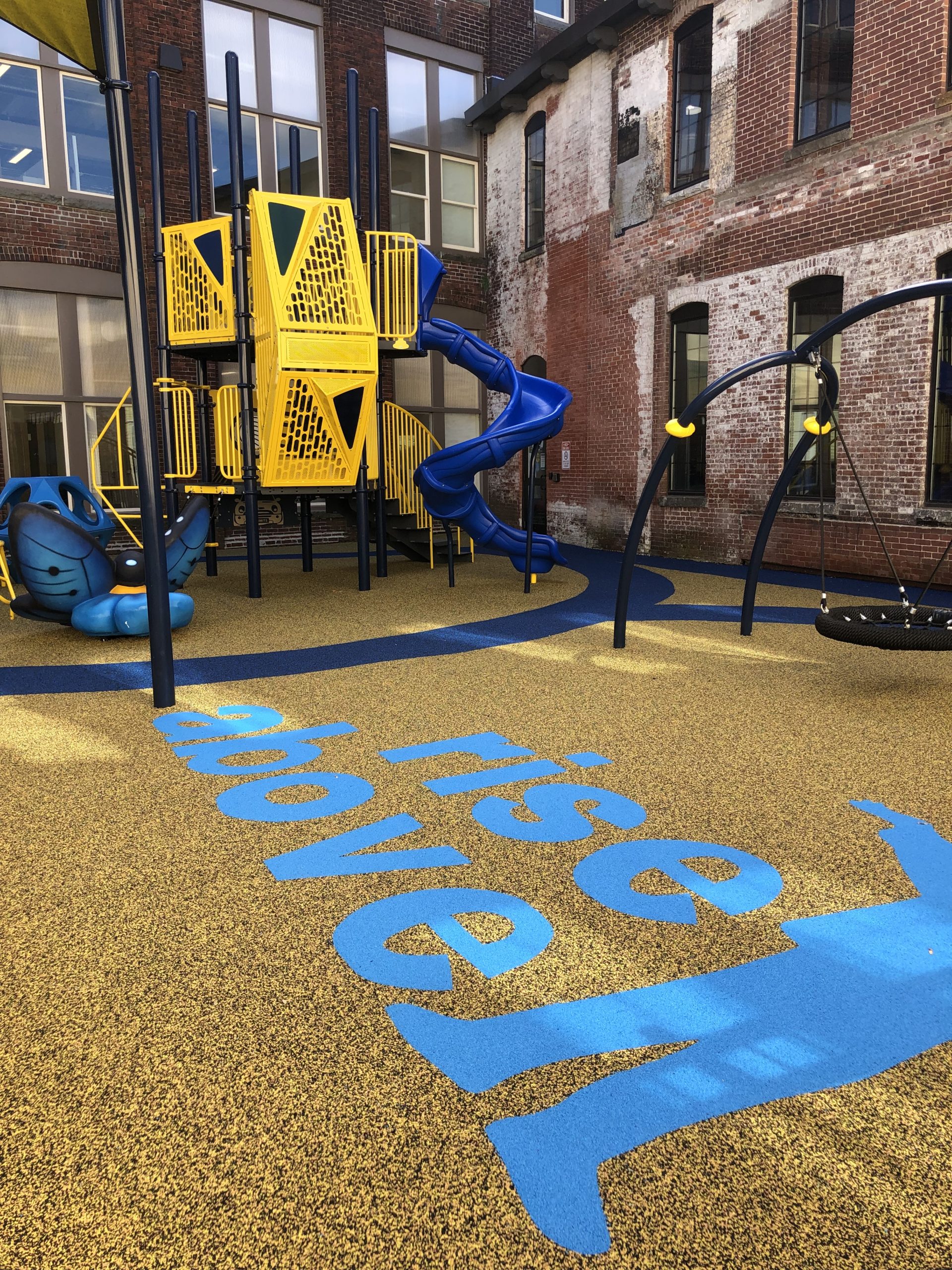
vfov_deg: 63.4
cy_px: 635
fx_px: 1027
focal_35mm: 28
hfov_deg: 49.7
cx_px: 476
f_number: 1.8
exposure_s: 1/457
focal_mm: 3.99
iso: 20
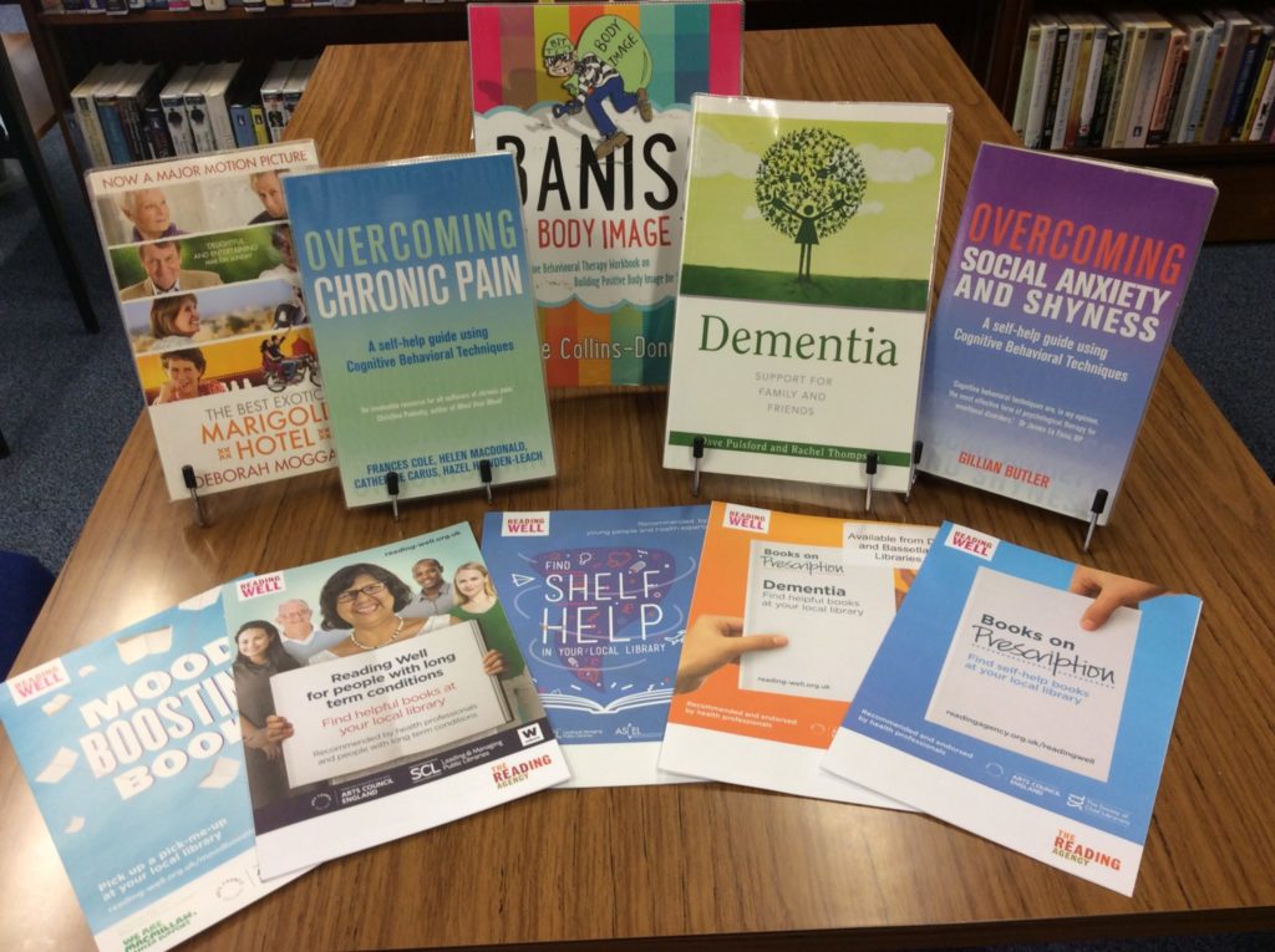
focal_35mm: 32
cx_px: 638
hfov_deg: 56.9
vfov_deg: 44.1
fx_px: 1177
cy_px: 476
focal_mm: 3.3
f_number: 2.4
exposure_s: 1/33
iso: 32
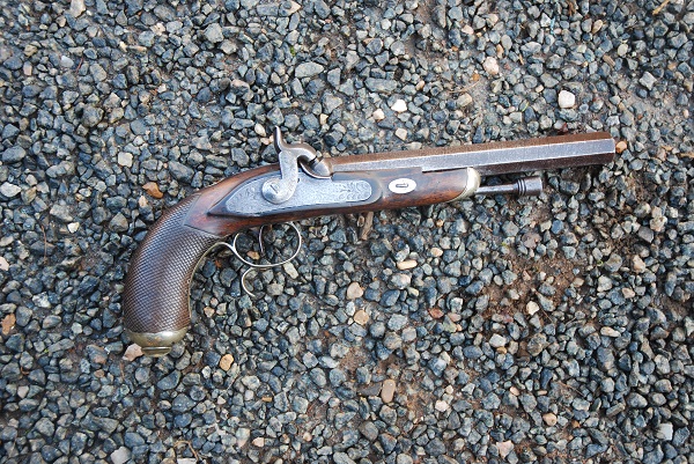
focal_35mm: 46
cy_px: 232
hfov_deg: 42.3
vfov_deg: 29.0
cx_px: 347
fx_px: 897
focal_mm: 31
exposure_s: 1/40
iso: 200
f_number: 4
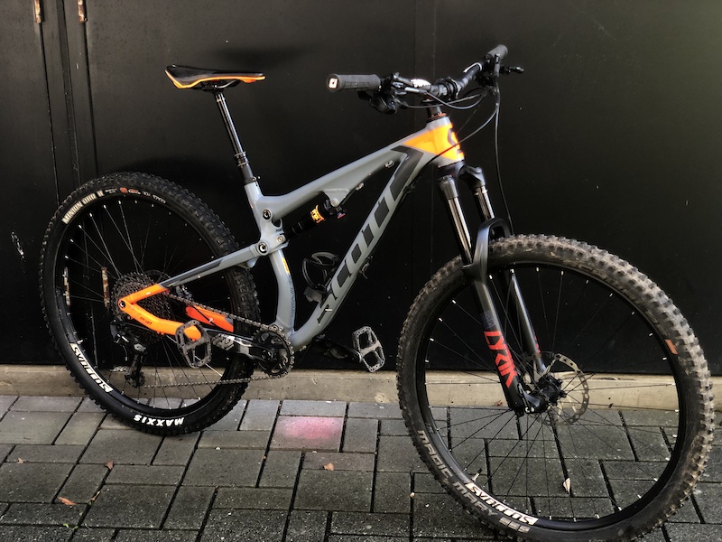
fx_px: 1085
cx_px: 361
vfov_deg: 28.0
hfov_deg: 36.8
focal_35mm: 52
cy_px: 271
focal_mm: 6
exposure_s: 1/60
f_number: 2.4
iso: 64
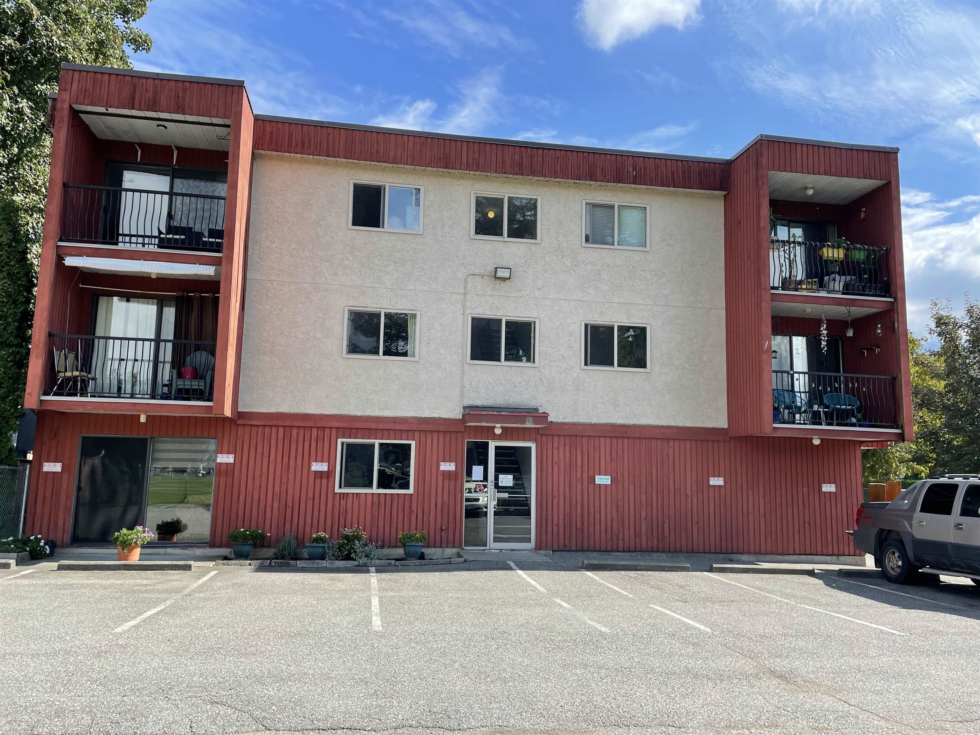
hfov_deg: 67.3
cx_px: 490
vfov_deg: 53.1
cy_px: 368
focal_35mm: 26
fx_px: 736
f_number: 1.6
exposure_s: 1/1984
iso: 32
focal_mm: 4.2
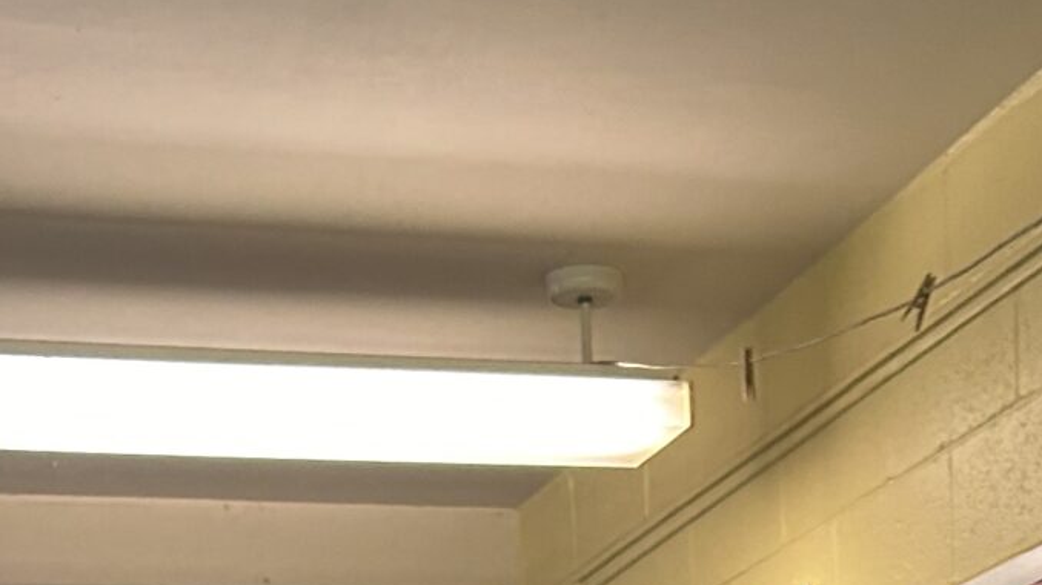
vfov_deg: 9.0
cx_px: 602
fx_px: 2956
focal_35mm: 107
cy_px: 1786
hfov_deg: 20.0
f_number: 1.5
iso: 160
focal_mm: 5.7
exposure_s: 1/60
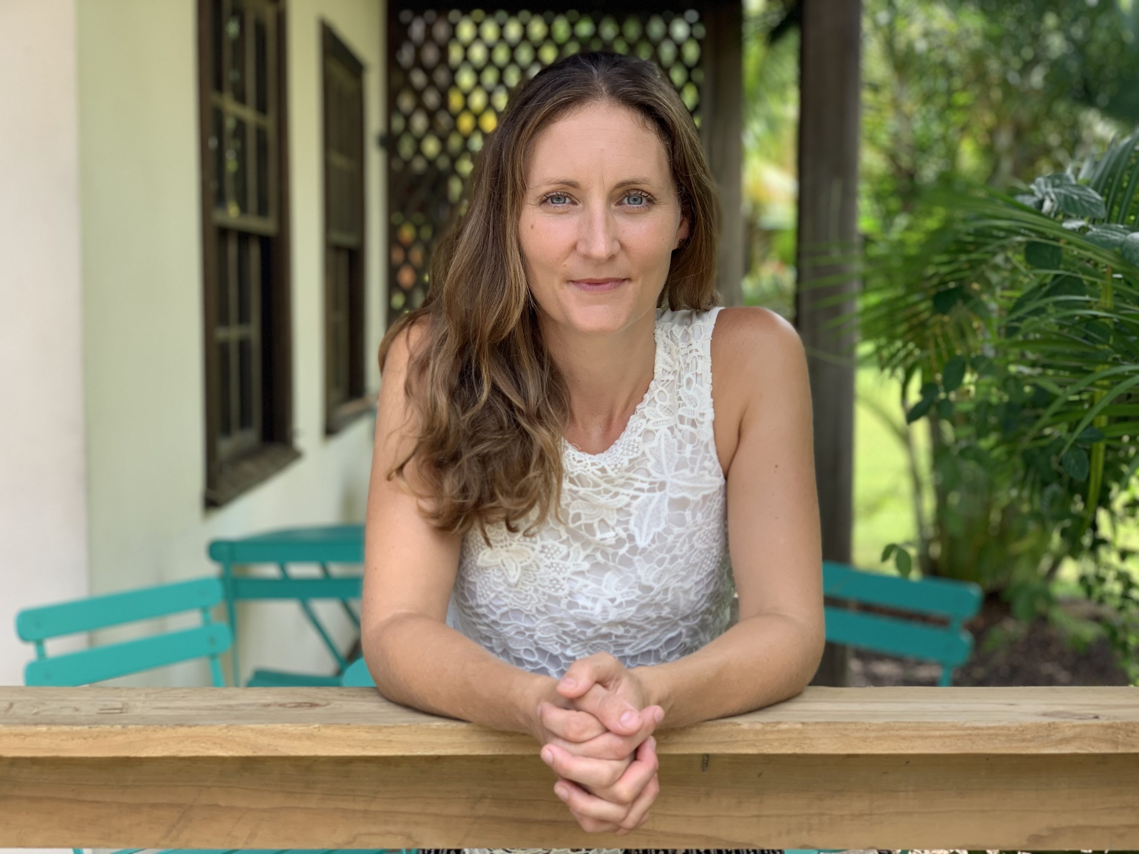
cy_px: 427
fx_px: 1711
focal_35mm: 52
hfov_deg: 36.8
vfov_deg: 28.0
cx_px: 570
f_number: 2.4
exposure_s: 1/122
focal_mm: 6
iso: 20
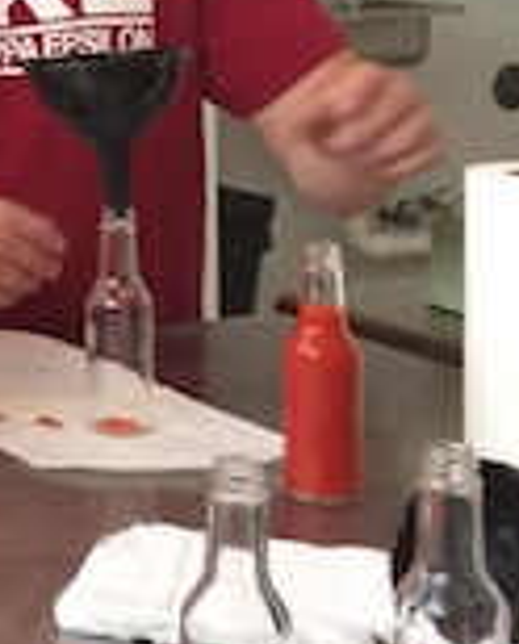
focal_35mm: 110
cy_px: 75
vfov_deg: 17.2
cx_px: -523
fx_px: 2104
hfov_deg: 12.4
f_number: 2.2
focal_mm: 4.15
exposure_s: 1/15
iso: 80
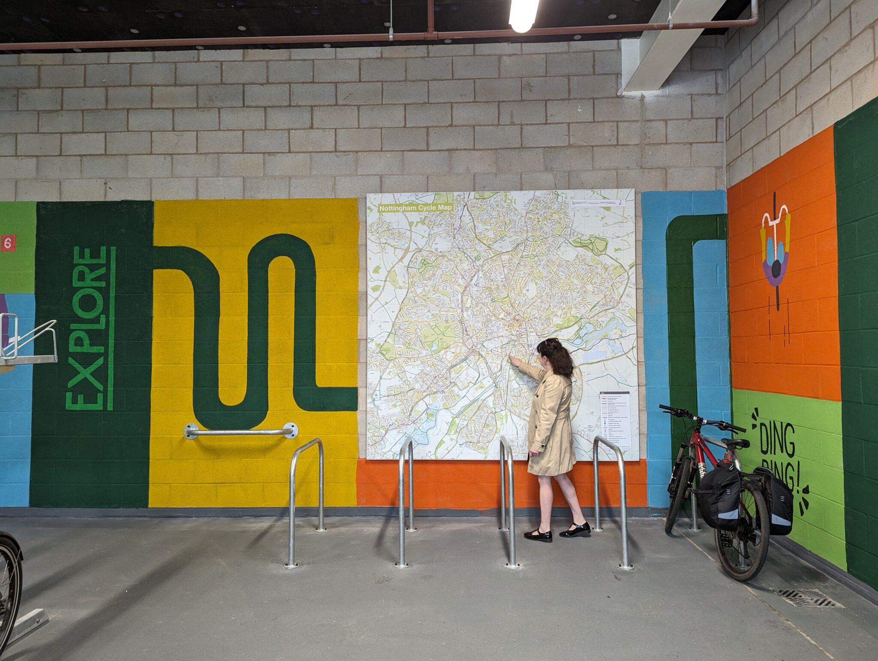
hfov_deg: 71.5
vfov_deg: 56.9
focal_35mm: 24
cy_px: 330
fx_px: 610
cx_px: 439
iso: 295
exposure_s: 1/100
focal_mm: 6.81
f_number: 1.85
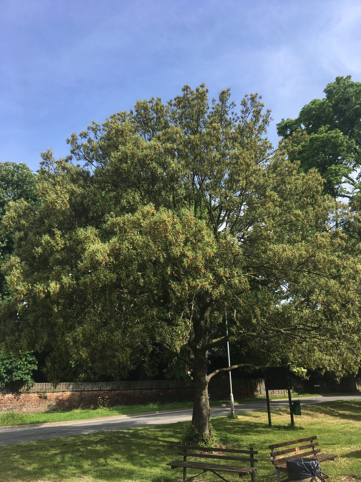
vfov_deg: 61.7
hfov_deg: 48.2
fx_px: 403
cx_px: 180
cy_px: 241
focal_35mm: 29
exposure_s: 1/777
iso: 25
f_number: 2.2
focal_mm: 4.15
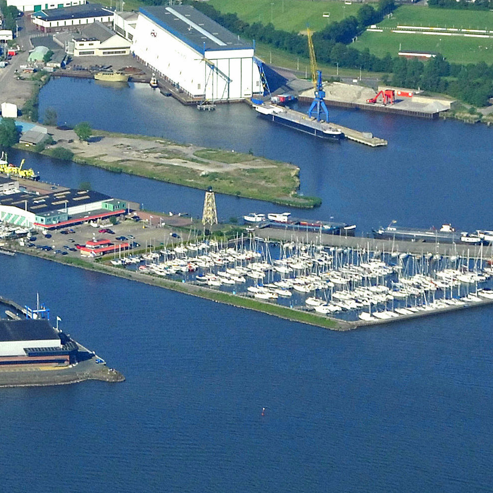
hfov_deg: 5.7
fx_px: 4912
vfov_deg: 5.7
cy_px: 162
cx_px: -170
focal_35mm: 305
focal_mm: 55
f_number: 8
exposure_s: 1/1000
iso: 400
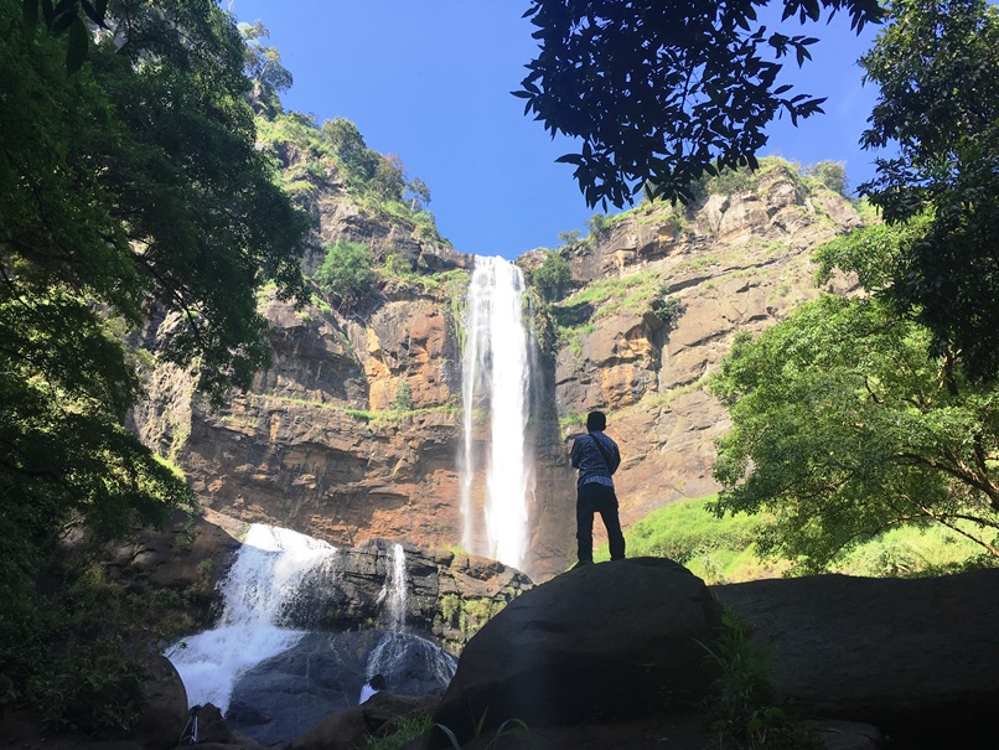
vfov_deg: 48.3
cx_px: 500
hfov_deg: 61.6
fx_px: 837
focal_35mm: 29
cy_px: 375
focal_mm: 4.15
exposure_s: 1/442
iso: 25
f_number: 2.2
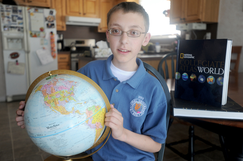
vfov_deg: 37.8
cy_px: 80
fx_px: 236
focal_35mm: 35
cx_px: 122
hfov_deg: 54.5
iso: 640
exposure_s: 1/200
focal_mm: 35
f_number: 2.8
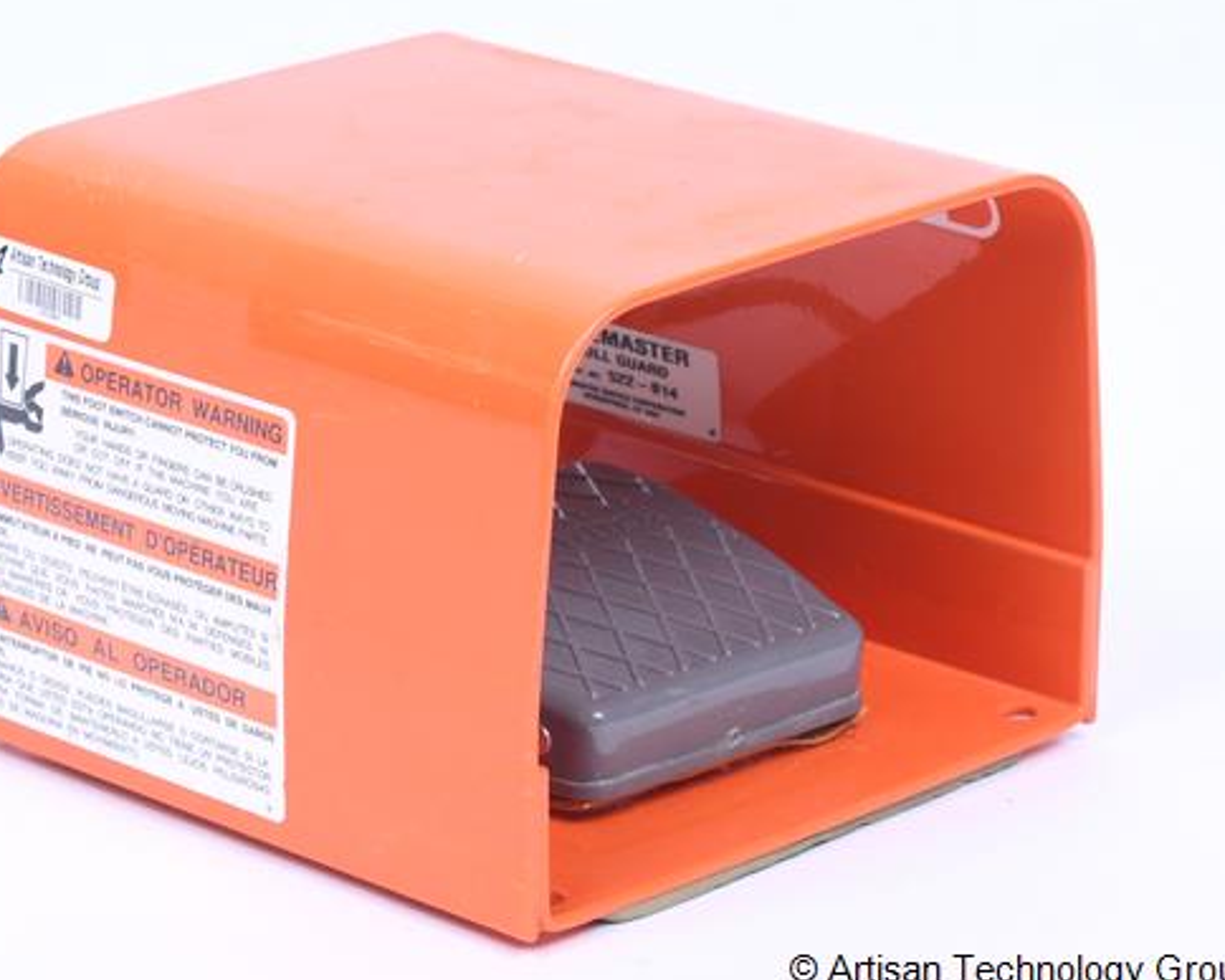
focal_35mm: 78
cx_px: 521
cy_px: 489
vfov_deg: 19.7
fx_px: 2827
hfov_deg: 24.4
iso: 200
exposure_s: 1/250
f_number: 14
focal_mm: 45
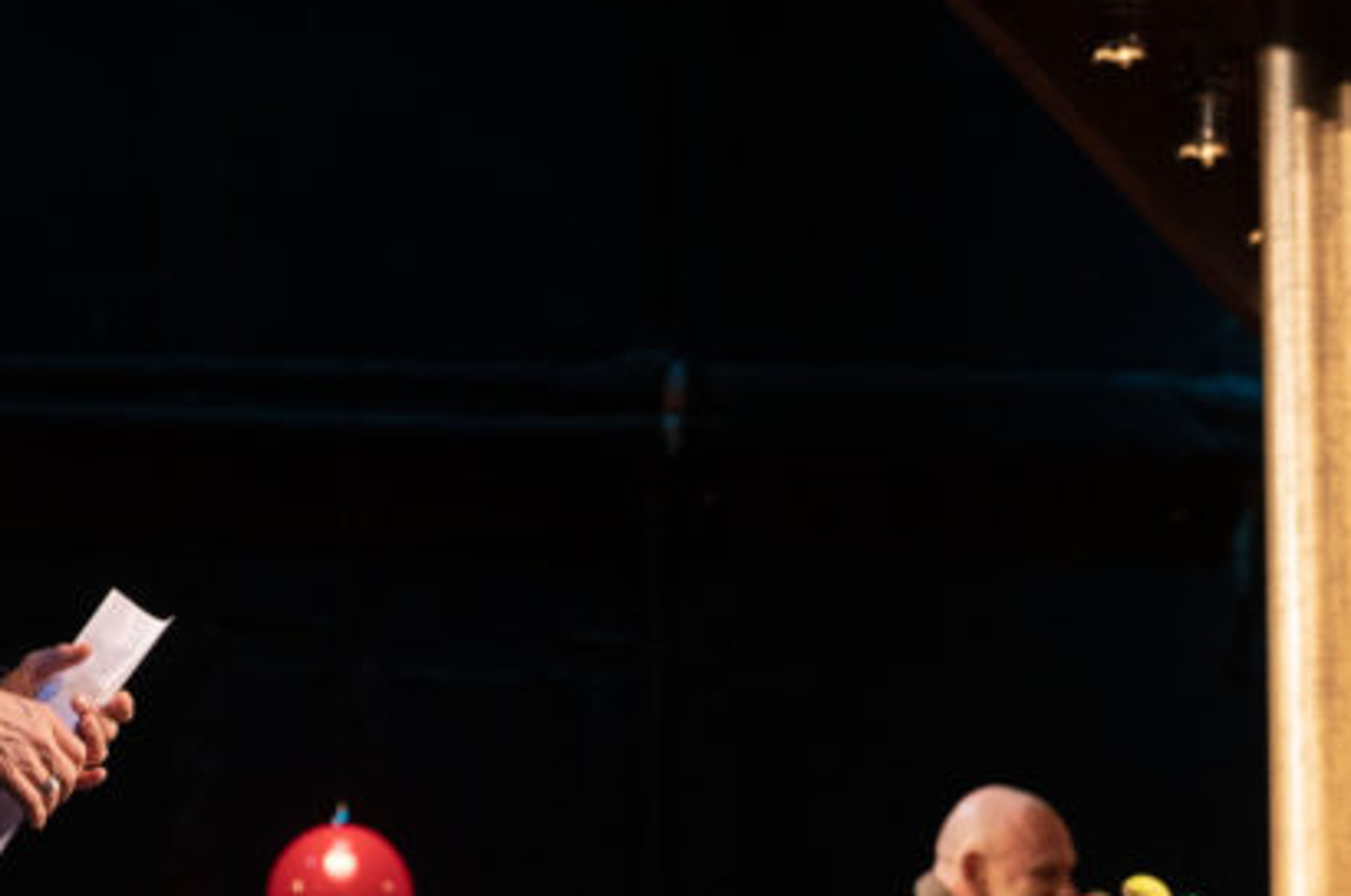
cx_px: 521
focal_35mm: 175
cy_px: 838
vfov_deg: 7.8
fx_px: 6557
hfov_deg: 11.8
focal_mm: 70
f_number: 4
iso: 1250
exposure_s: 1/80
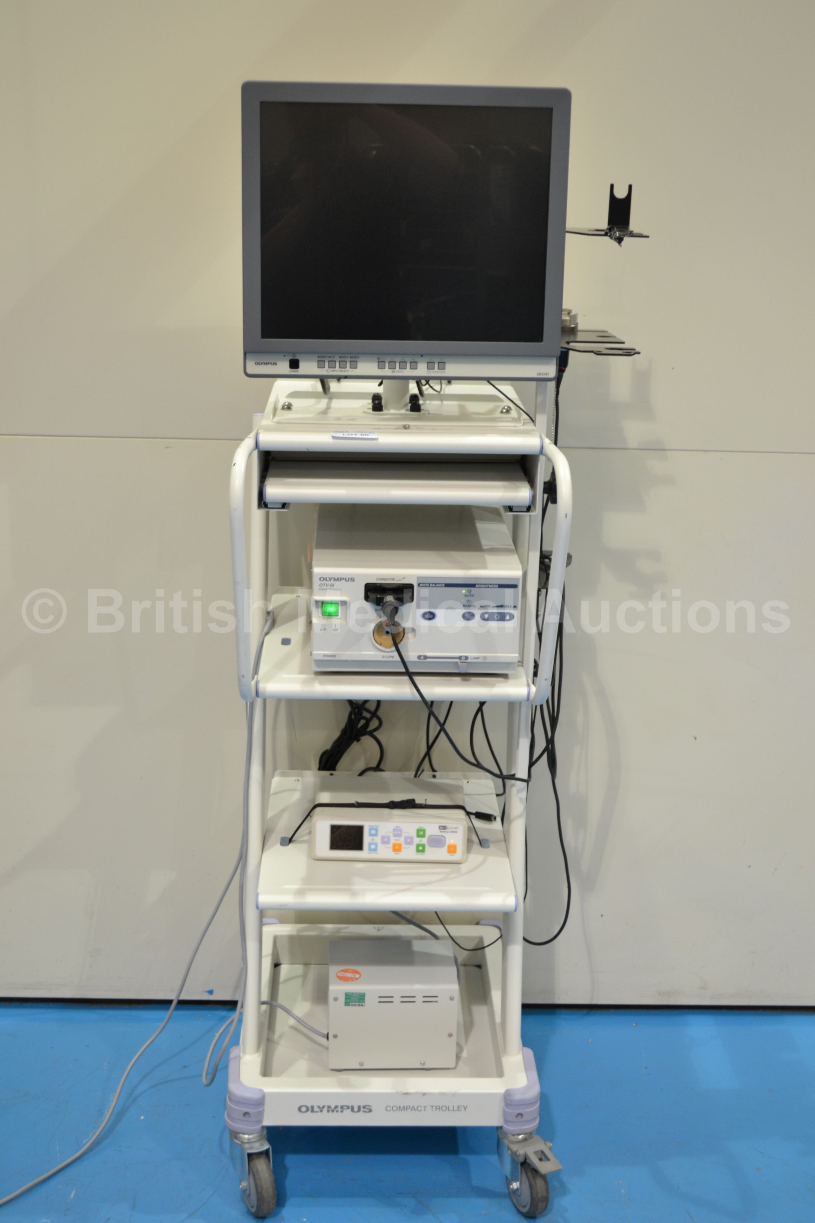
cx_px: 408
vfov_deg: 43.6
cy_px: 612
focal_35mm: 45
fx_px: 1528
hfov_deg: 29.9
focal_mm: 30
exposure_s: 1/15
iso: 400
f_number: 4.5
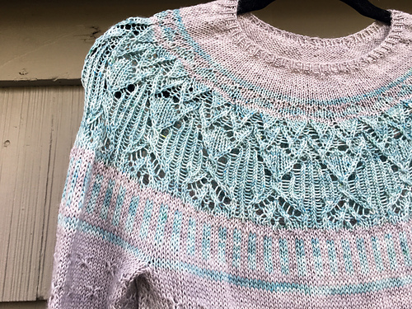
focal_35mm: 29
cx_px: 206
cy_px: 154
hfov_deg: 61.7
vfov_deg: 48.2
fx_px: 345
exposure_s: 1/120
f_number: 2.2
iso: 32
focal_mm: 4.15
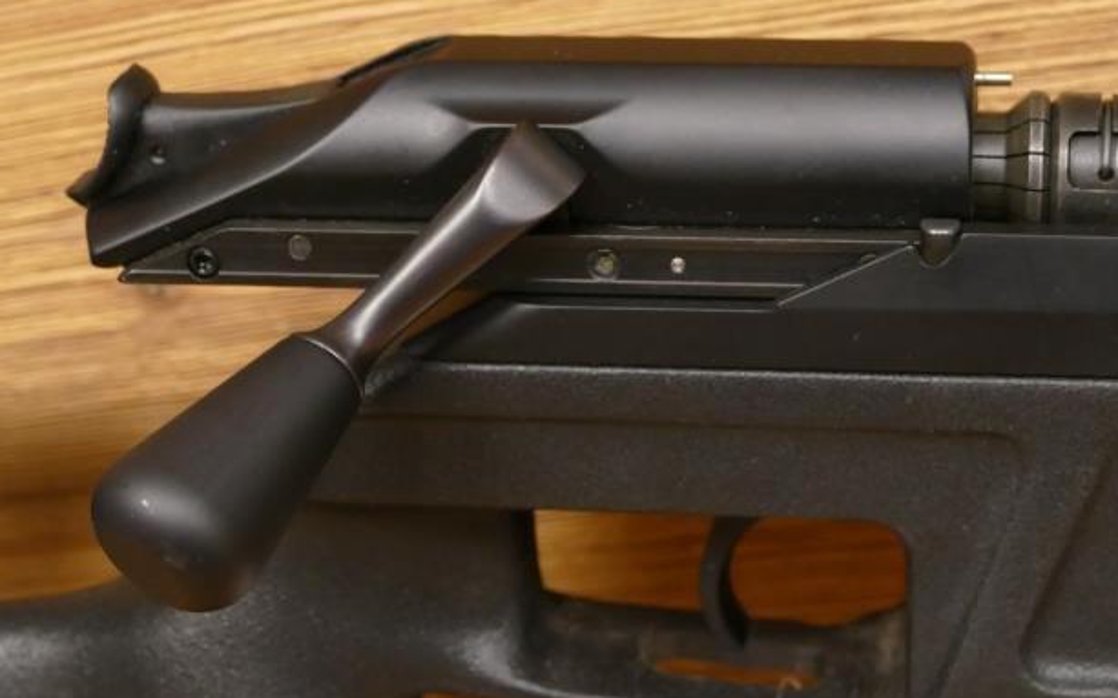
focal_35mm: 80
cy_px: 367
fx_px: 2437
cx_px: 861
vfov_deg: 16.3
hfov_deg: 25.5
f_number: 3.3
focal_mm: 17.27
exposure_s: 1/80
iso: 1250
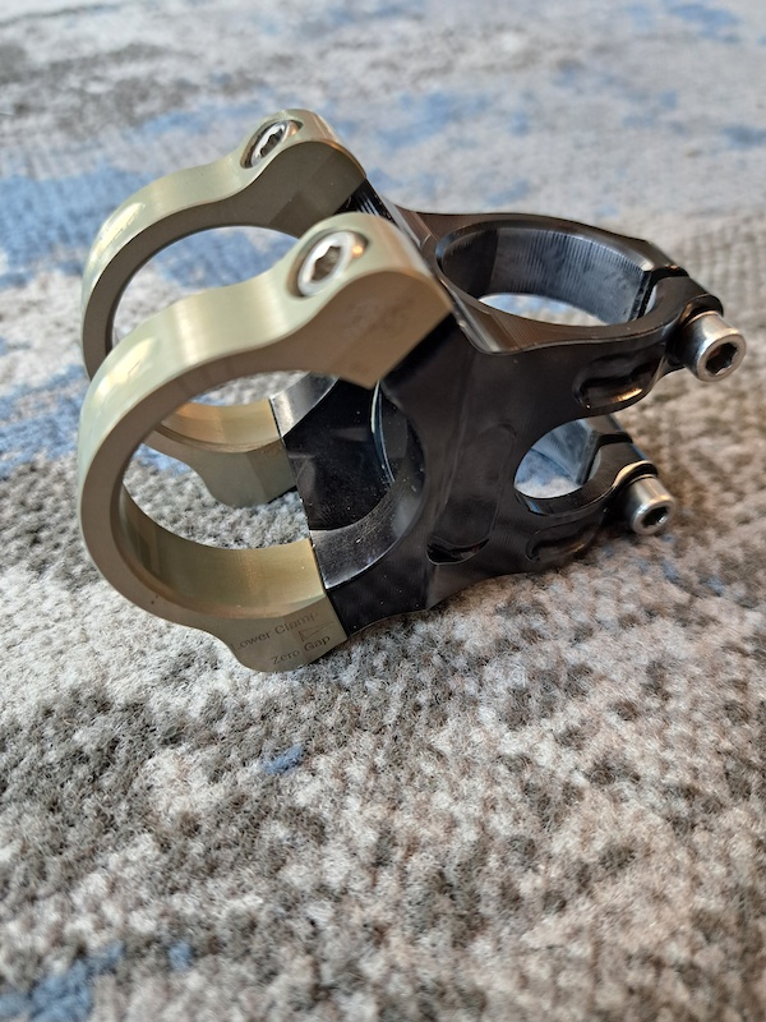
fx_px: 708
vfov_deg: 71.6
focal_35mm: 24
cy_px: 511
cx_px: 383
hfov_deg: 56.8
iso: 200
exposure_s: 1/50
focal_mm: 5.23
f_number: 1.8
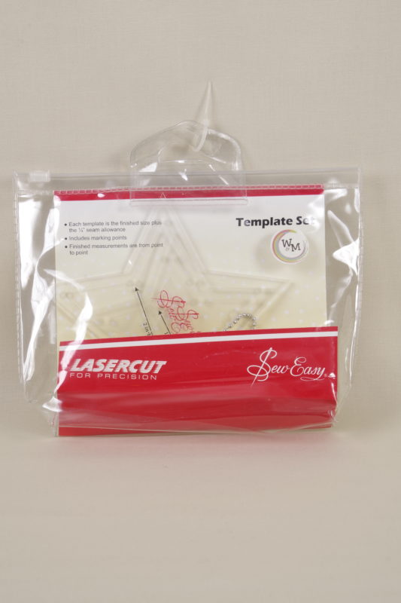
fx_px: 1705
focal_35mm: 102
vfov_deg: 20.0
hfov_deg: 13.4
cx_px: 200
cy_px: 302
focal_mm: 68
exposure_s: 1/160
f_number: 16
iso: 100
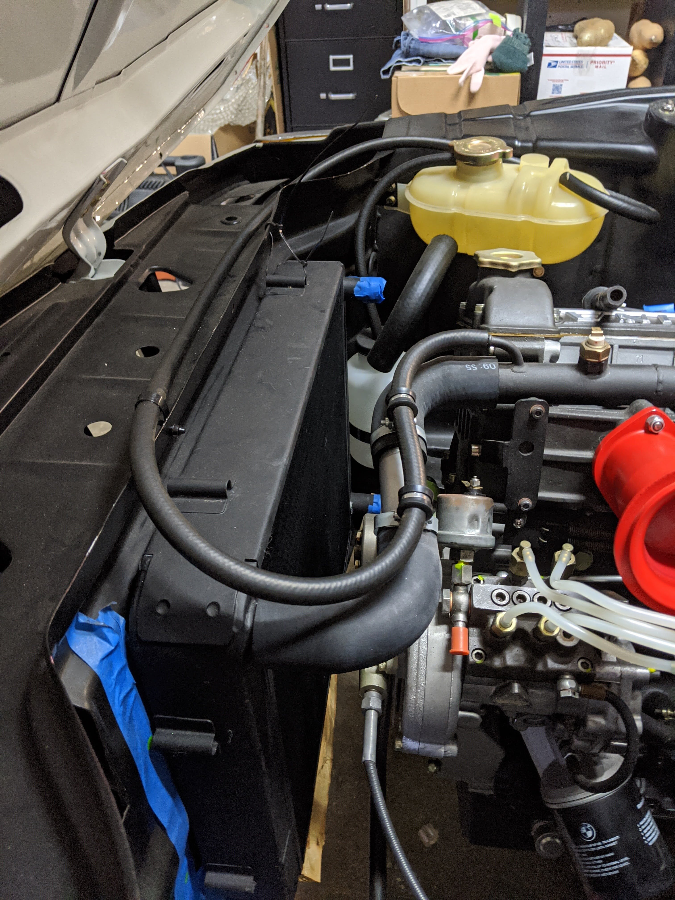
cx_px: 338
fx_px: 702
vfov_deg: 65.3
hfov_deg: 51.4
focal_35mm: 27
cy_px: 450
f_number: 1.8
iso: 271
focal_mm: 4.44
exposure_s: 1/24
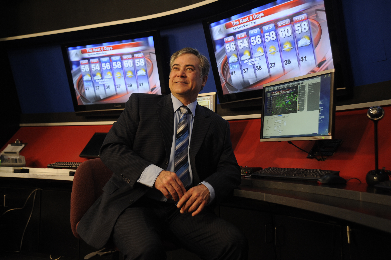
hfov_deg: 43.6
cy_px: 130
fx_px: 488
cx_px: 196
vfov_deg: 29.8
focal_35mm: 45
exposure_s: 1/60
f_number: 4.5
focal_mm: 45
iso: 1250
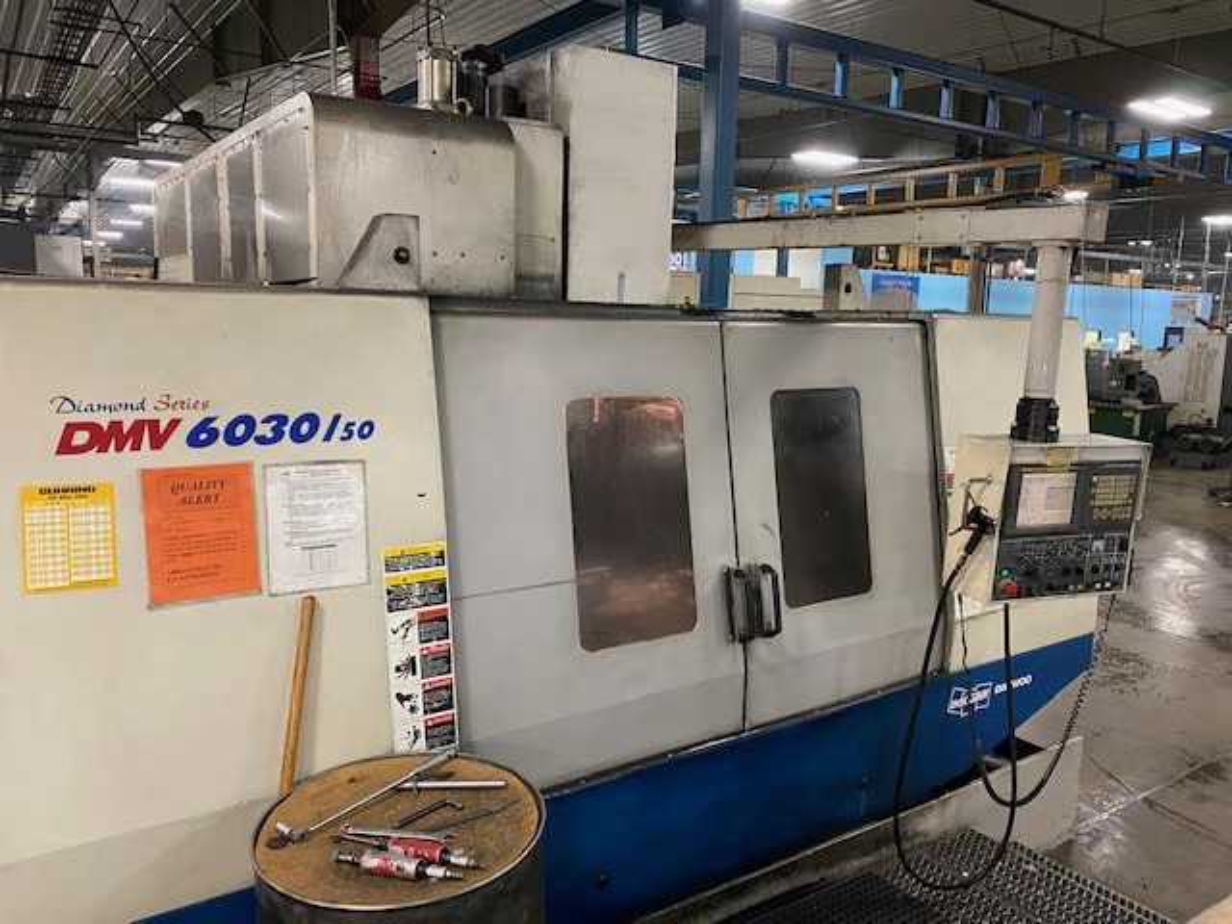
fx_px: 925
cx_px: 616
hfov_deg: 67.3
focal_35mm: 26
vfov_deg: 53.1
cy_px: 462
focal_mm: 4.25
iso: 250
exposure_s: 1/60
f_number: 1.8
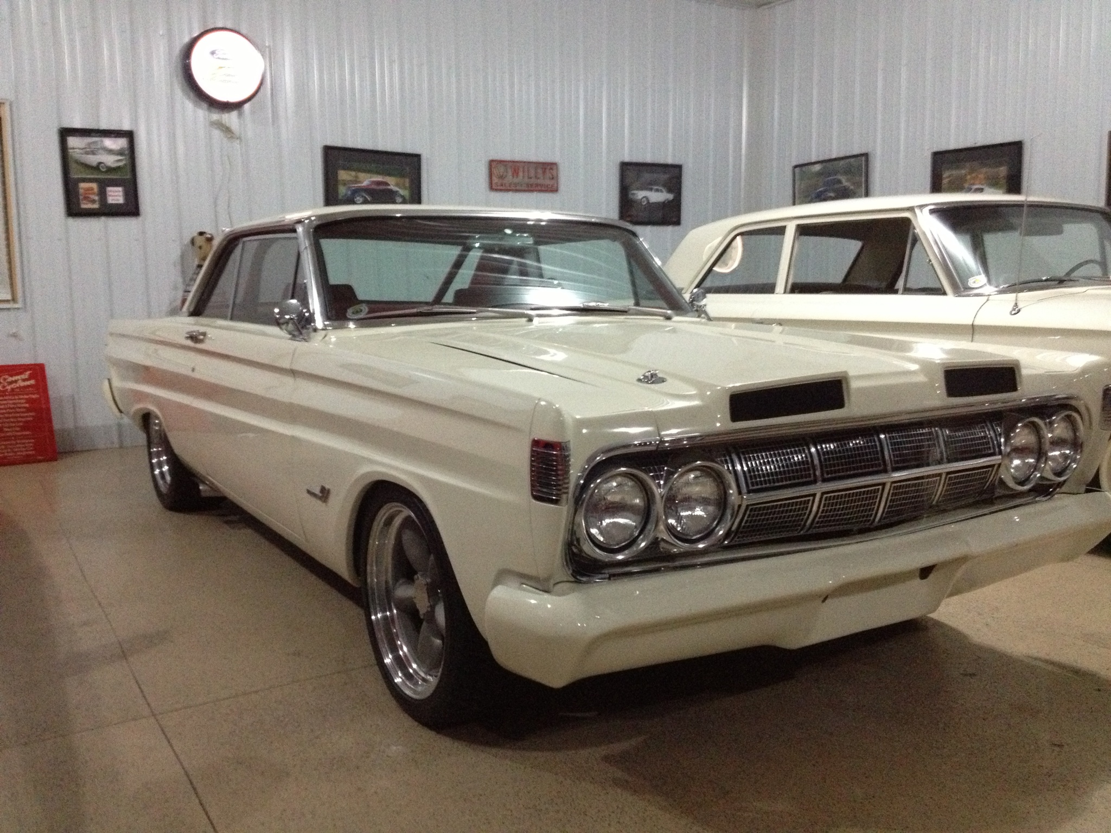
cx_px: 556
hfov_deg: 52.6
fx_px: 1123
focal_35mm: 35
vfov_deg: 40.7
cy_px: 416
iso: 500
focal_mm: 4.28
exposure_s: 1/15
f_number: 2.4
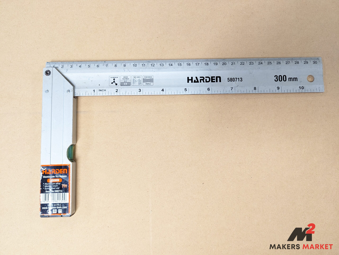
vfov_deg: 56.9
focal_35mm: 24
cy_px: 128
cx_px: 170
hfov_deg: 71.5
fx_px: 235
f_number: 1.85
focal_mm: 6.81
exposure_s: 1/90
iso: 611
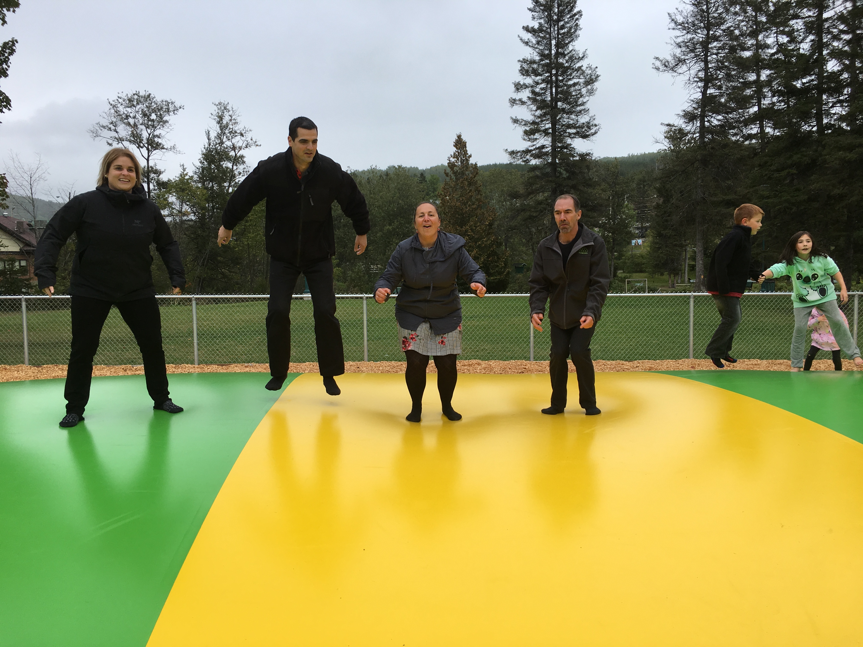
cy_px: 324
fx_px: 723
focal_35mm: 29
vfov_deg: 48.2
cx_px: 432
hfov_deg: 61.7
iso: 25
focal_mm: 4.15
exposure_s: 1/587
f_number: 2.2
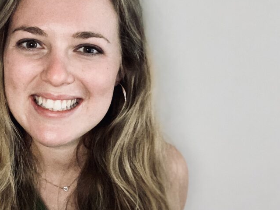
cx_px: 60
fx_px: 388
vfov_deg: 30.3
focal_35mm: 48
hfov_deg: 38.3
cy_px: 107
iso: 320
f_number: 2.2
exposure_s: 1/30
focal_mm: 2.71
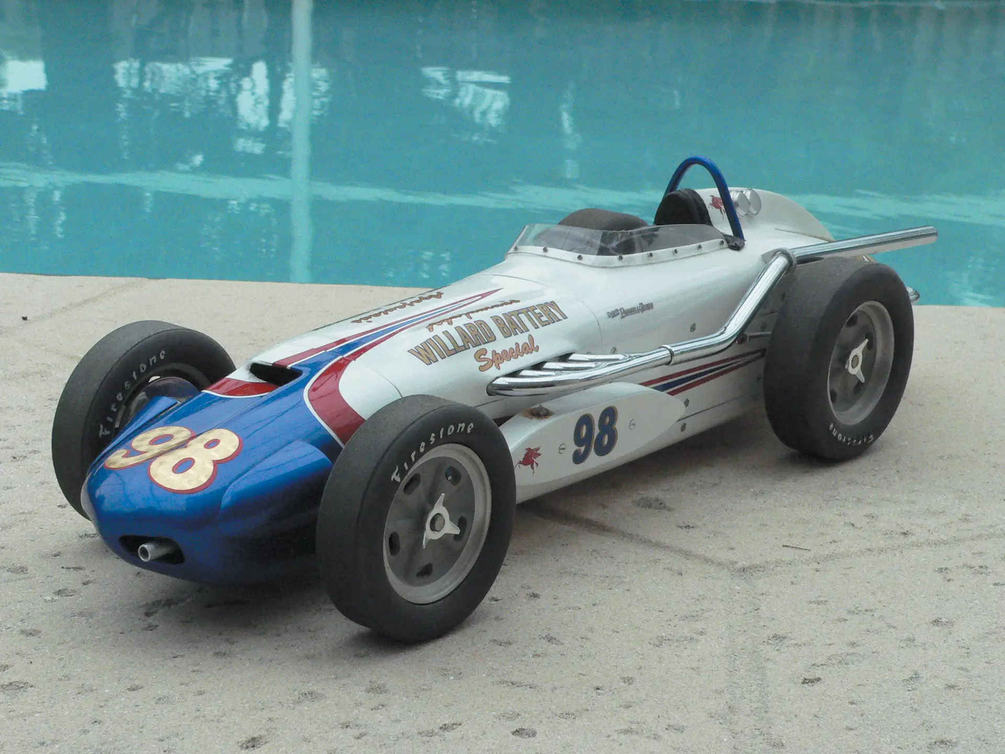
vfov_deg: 20.2
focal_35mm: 73
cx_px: 502
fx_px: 2119
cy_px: 377
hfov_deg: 26.7
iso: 400
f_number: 5.2
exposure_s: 1/640
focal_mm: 12.1
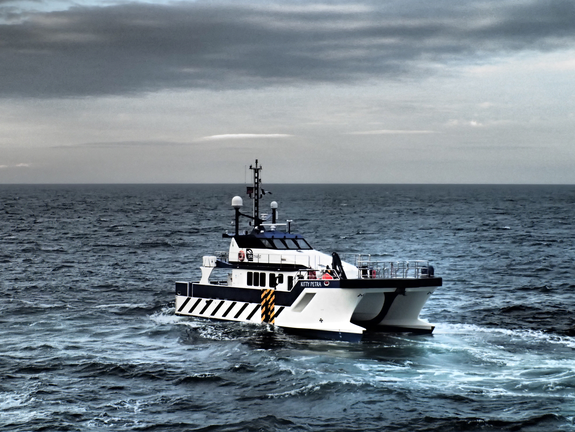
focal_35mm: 70
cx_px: 288
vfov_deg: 21.0
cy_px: 216
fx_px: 1163
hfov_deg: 27.8
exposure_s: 1/160
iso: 100
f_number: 5.6
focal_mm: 12.6
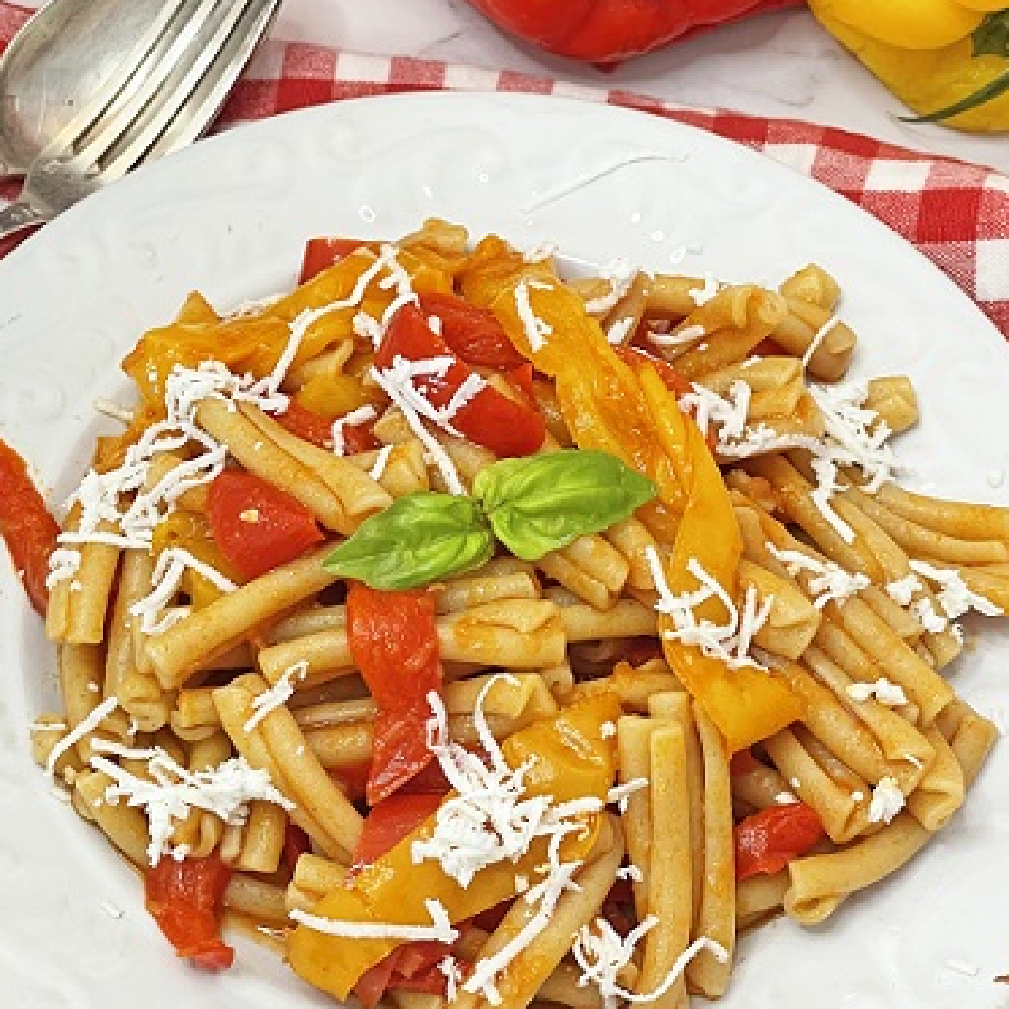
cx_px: 293
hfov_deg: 21.8
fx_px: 2605
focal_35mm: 79
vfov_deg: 21.9
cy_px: 468
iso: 160
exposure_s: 1/50
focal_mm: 6
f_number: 2
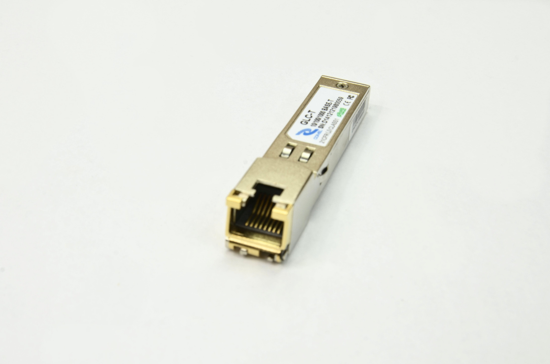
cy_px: 182
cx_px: 275
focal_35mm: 57
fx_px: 869
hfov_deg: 35.1
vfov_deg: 23.7
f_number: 16
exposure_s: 1/2.5
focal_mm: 38
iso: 100
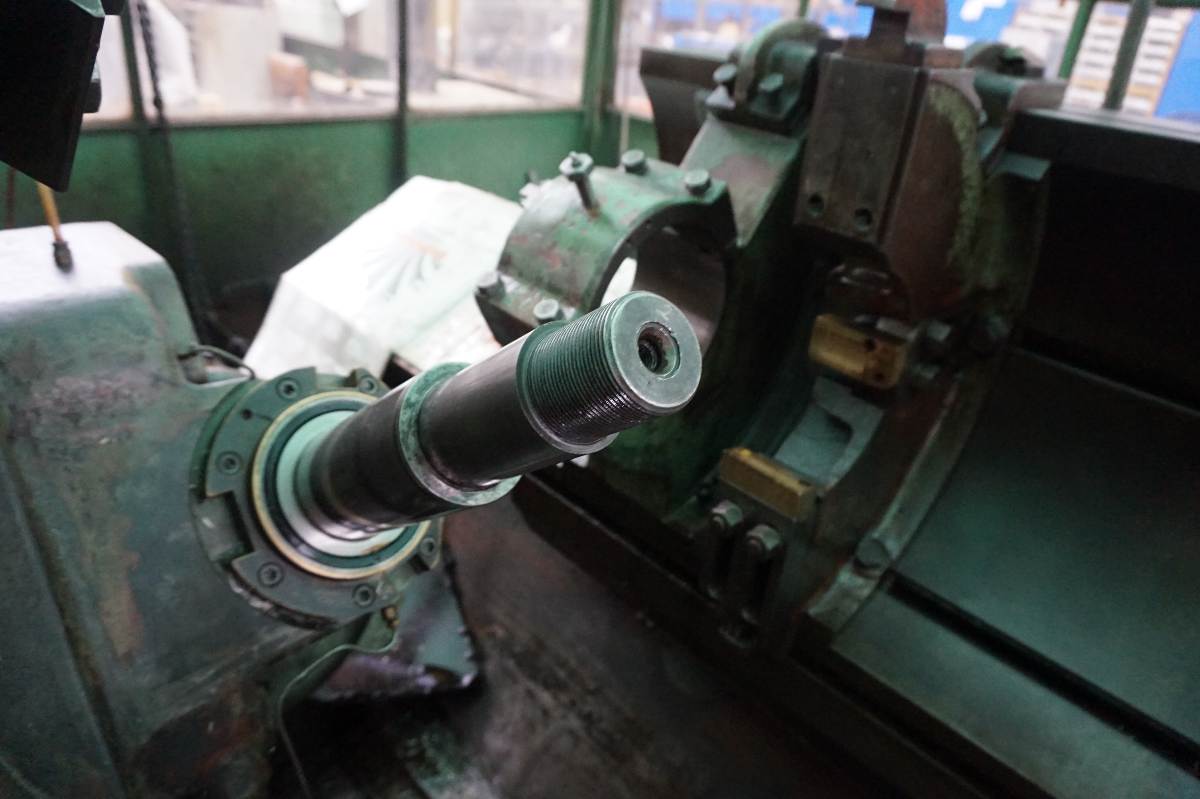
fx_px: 799
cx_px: 600
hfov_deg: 73.8
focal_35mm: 24
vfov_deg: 53.1
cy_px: 400
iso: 3200
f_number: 3.5
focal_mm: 16
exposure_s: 1/20
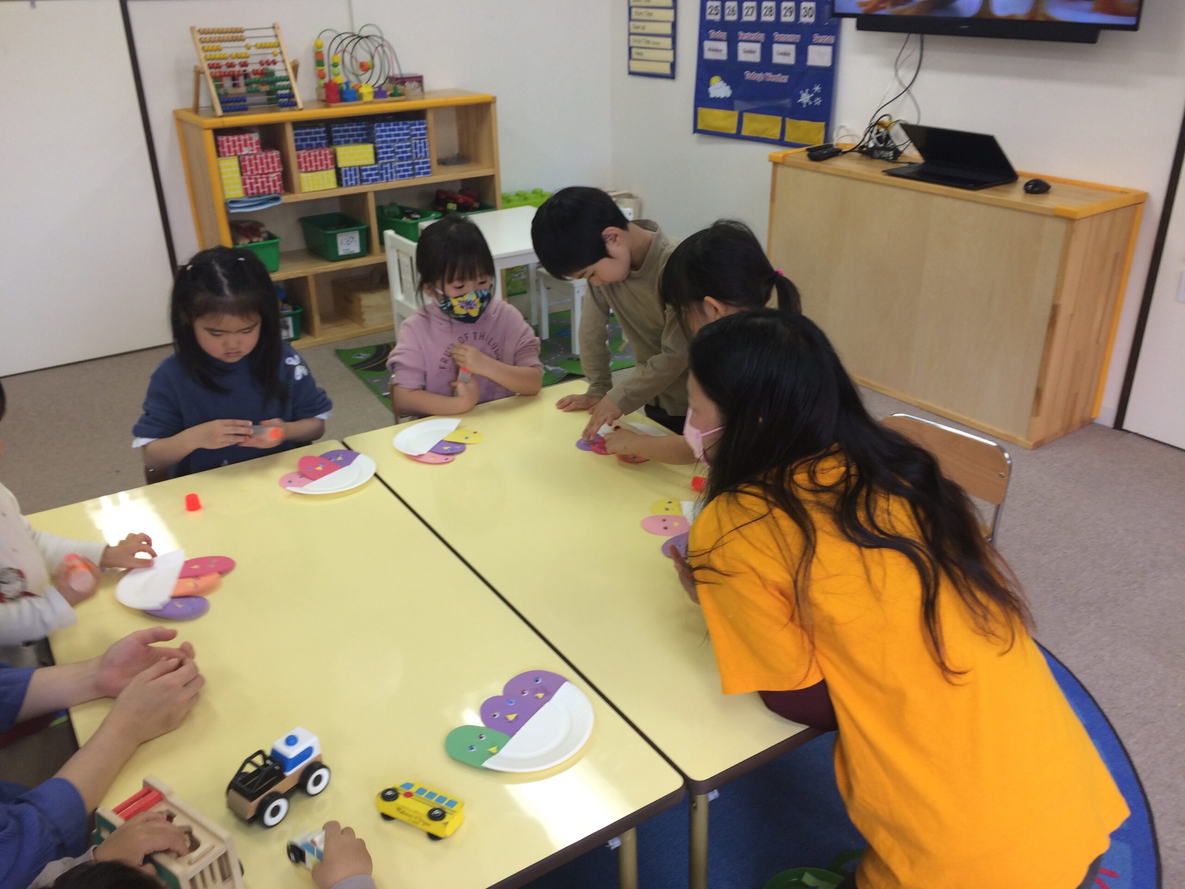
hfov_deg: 61.7
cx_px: 592
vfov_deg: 48.2
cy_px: 444
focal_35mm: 29
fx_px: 993
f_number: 2.2
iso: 40
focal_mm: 4.15
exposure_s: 1/33
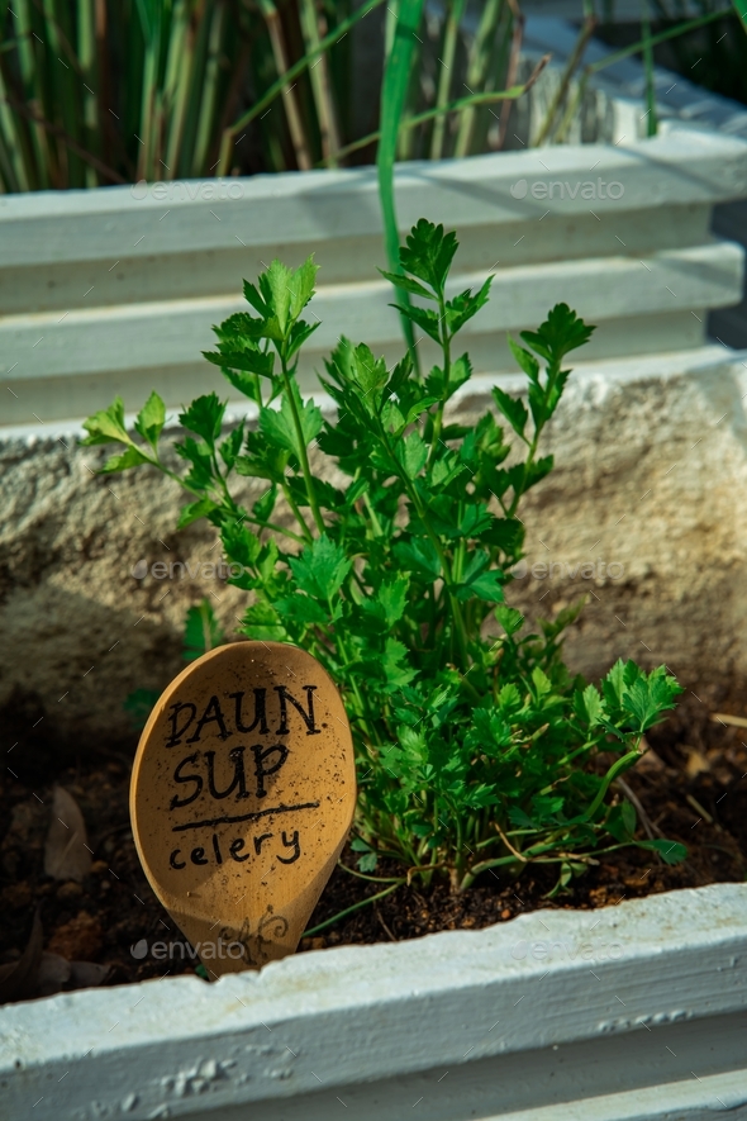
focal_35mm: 85
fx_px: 2645
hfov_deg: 16.1
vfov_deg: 23.9
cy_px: 560
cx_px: 374
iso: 100
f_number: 9
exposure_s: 1/160
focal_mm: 85
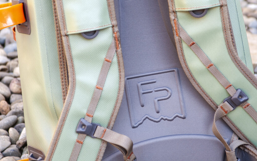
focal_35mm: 123
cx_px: 128
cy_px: 75
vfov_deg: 10.7
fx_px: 862
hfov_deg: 17.0
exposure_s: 1/20
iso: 200
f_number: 8
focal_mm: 80
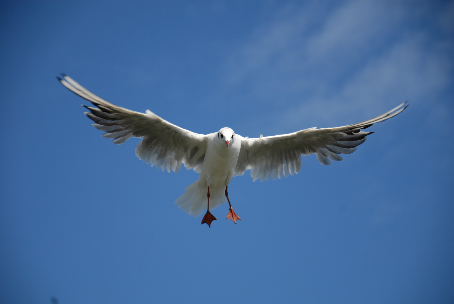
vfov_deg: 8.7
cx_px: 227
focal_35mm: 158
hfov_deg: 13.0
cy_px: 152
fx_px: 1989
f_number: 5.6
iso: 100
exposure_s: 1/500
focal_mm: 105
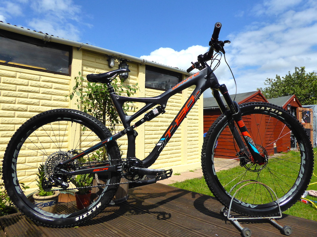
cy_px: 118
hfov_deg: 69.4
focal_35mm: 25
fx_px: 229
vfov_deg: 54.9
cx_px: 158
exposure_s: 1/2000
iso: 160
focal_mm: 4.3
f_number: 3.3
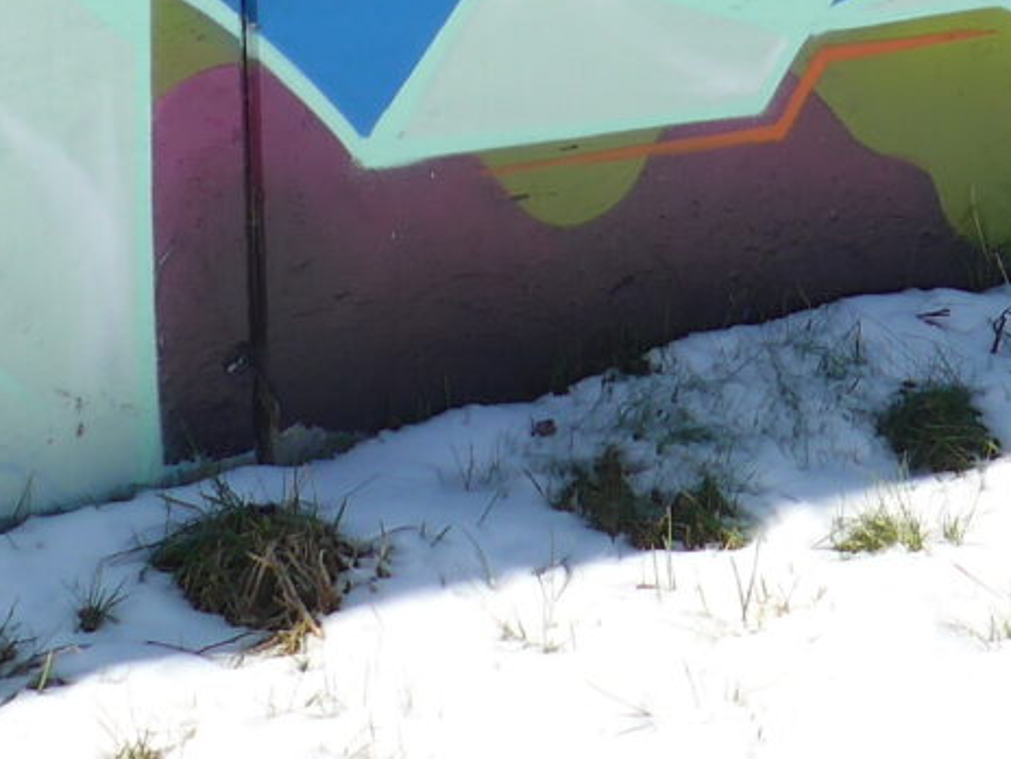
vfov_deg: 10.5
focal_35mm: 128
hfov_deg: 15.3
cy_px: -829
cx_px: 793
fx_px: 3738
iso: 80
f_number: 2.8
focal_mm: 6
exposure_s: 1/1000
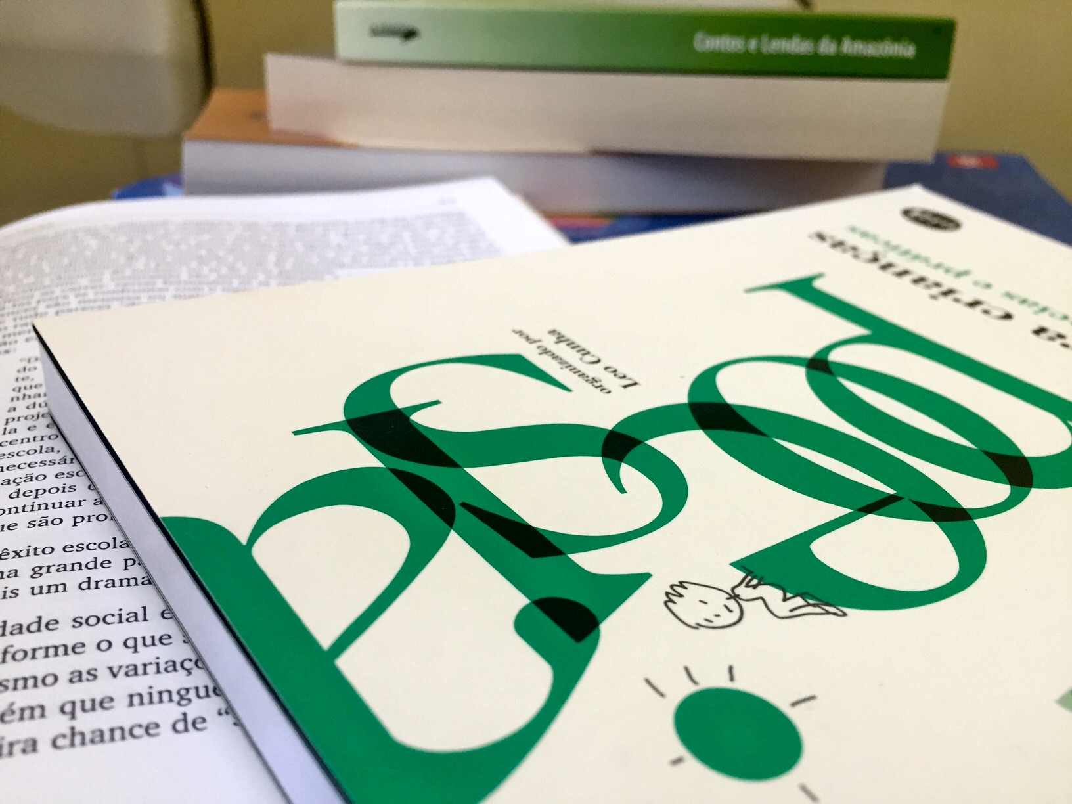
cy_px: 402
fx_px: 898
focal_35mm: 29
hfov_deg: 61.7
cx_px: 536
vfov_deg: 48.2
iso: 32
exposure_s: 1/30
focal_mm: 4.15
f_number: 2.2
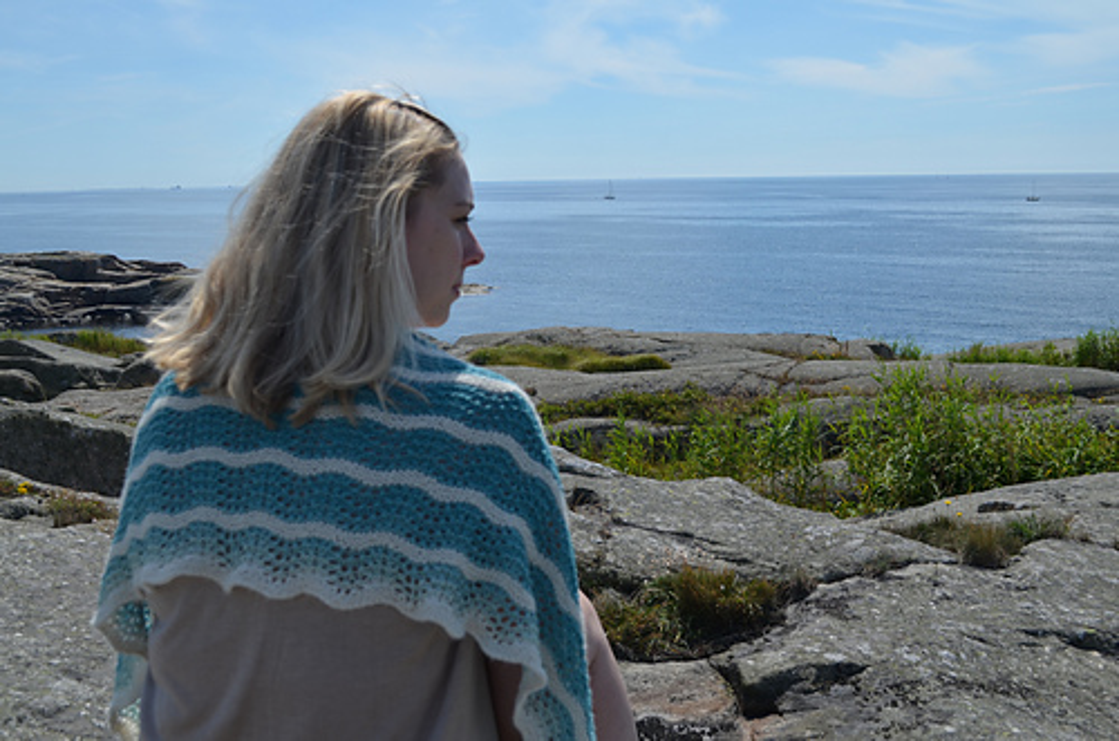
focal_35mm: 39
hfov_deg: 49.6
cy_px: 370
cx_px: 560
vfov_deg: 34.1
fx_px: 1210
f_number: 8
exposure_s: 1/500
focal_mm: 26
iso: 100
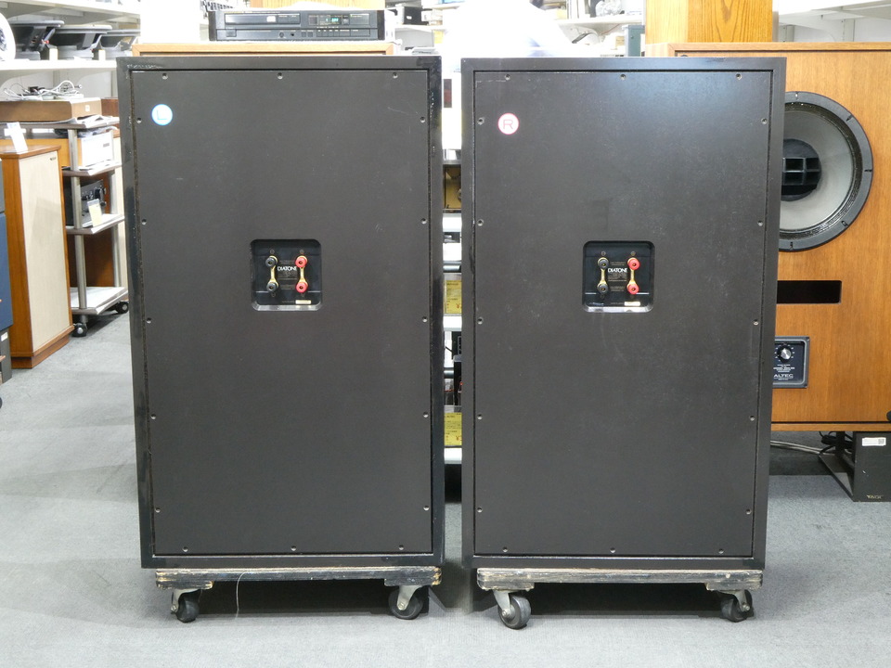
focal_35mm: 50
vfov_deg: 29.1
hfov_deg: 38.2
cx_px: 446
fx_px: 1287
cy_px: 334
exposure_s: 1
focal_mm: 9
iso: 400
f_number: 7.1
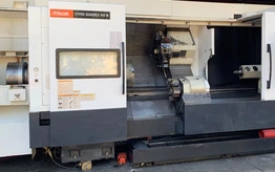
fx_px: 315
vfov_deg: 30.5
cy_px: 73
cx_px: 182
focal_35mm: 42
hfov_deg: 46.5
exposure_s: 1/121
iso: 40
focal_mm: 4.25
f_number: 1.8
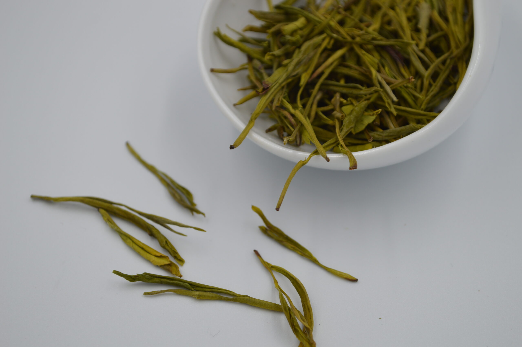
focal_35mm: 72
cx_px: 261
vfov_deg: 18.9
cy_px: 174
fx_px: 1043
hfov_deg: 28.1
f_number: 5.6
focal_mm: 48
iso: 125
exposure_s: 1/125
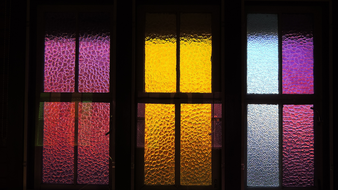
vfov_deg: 30.4
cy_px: 111
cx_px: 171
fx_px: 350
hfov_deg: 51.6
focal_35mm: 39
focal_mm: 6.2
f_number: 3.3
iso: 80
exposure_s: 1/250
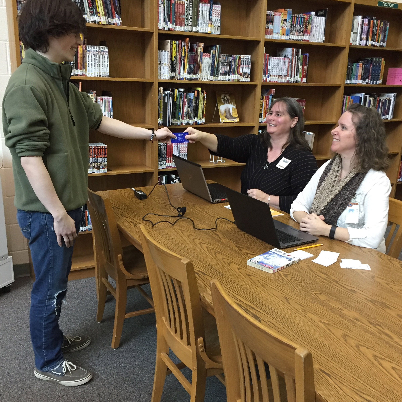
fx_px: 460
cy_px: 230
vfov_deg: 47.1
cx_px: 206
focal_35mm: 35
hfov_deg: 47.2
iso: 160
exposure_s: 1/30
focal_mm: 4.15
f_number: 2.2
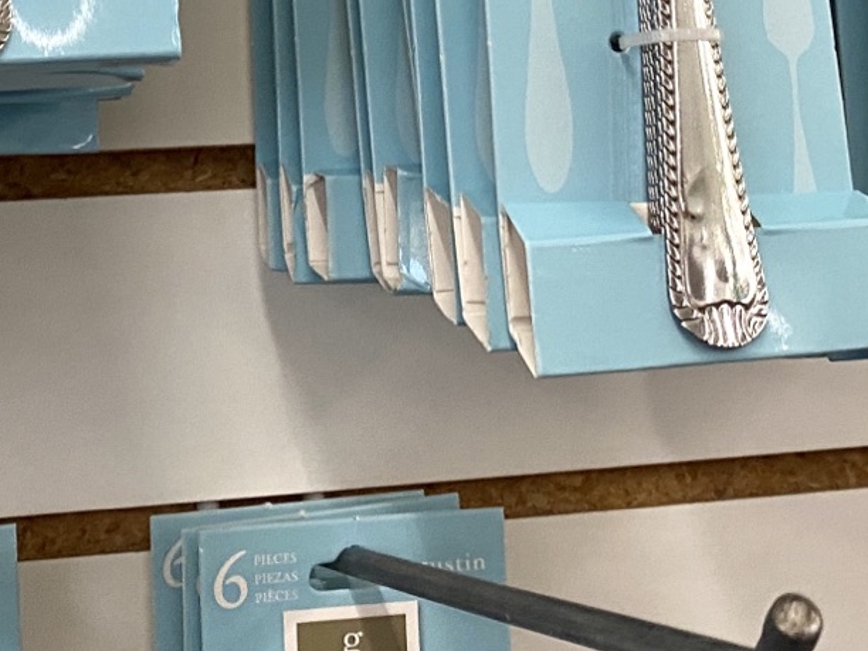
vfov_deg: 16.1
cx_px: 227
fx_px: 2131
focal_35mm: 85
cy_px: -288
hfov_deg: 22.8
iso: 100
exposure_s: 1/60
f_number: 1.8
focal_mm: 4.25
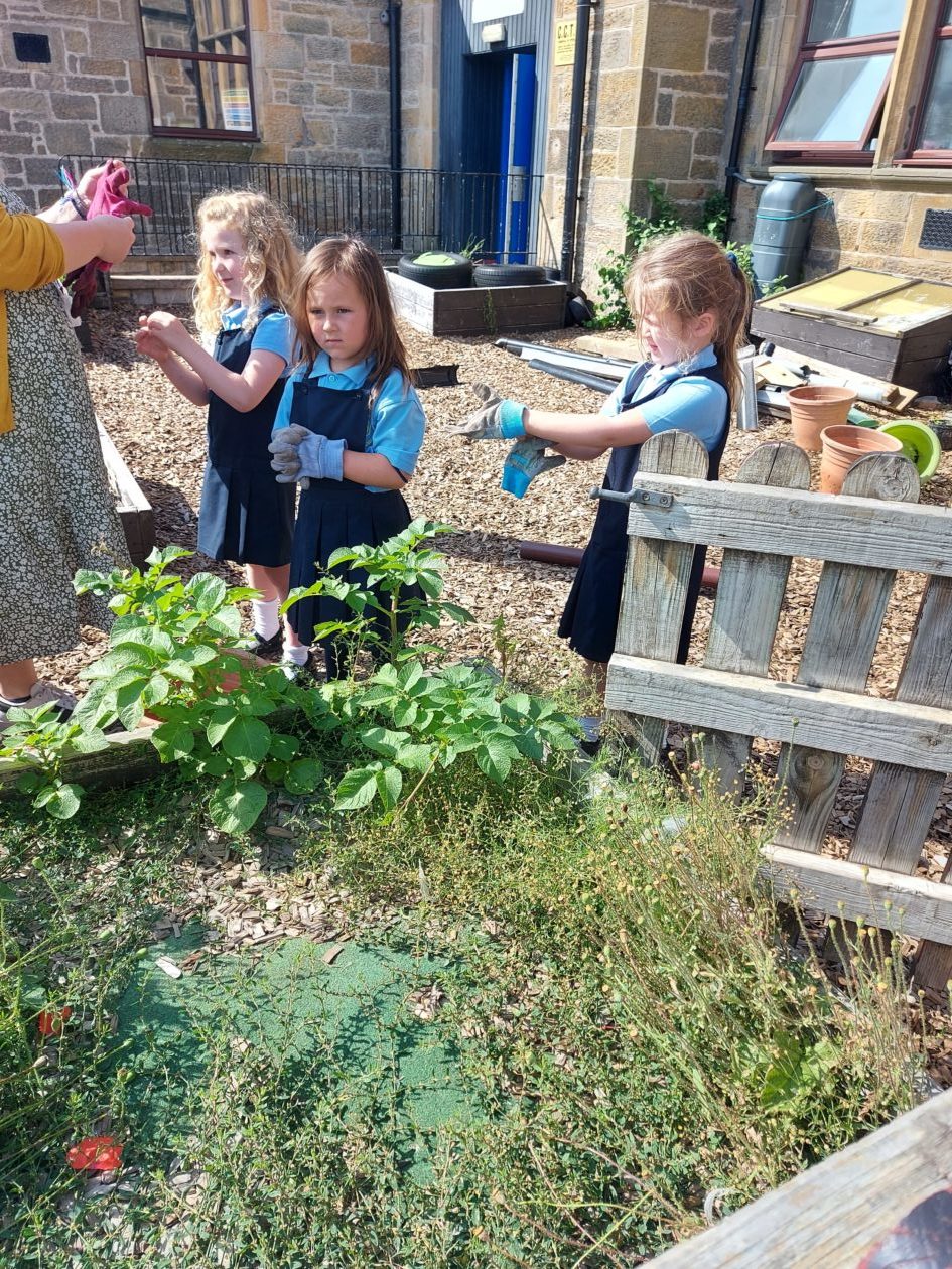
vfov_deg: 71.6
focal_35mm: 24
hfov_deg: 56.8
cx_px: 476
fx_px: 880
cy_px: 634
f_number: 1.8
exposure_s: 1/365
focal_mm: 5.23
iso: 32
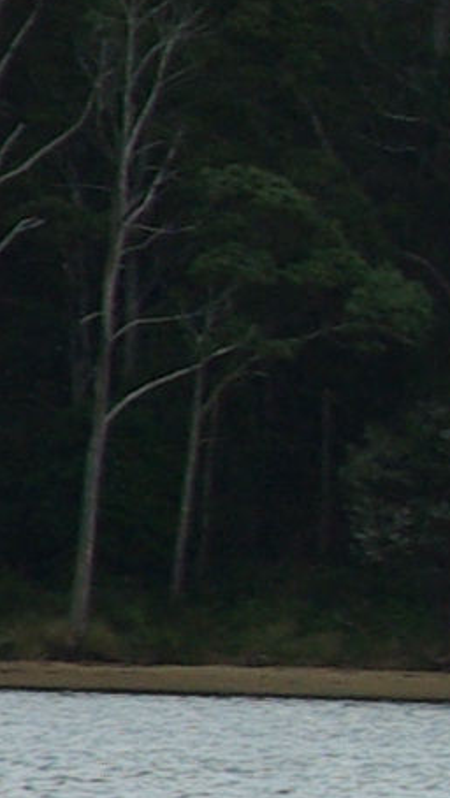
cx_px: 3373
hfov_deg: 0.9
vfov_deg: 1.5
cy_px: -11
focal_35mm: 1407
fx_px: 29801
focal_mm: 105
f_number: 9.5
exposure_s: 1/350
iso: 200
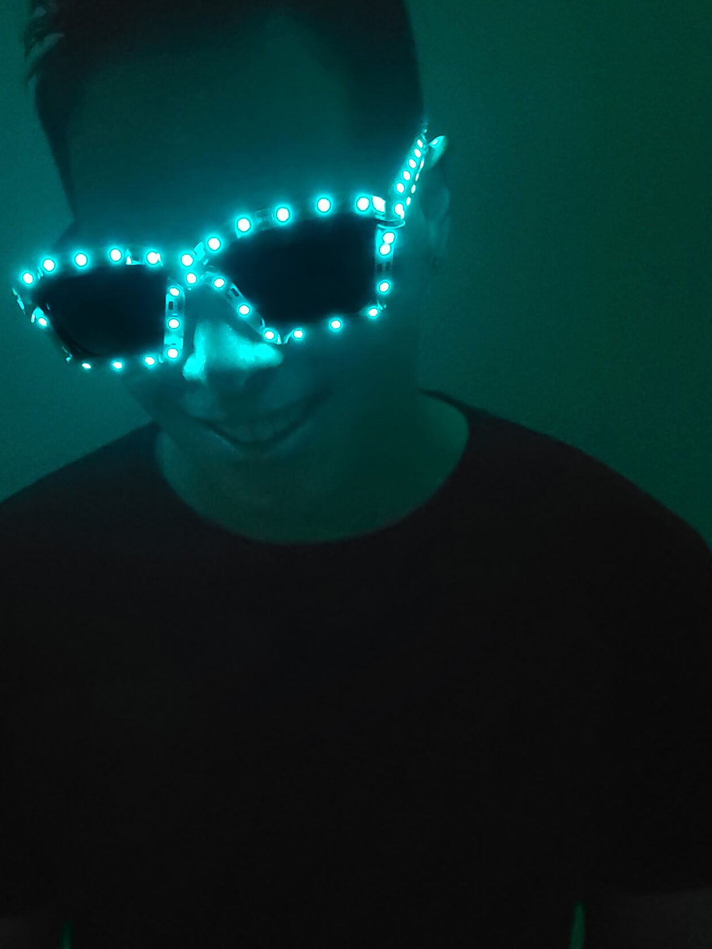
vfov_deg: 46.8
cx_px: 280
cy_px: 479
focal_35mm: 40
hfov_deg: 35.8
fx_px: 1097
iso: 3200
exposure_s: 1/180
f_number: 1.8
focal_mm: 5.4
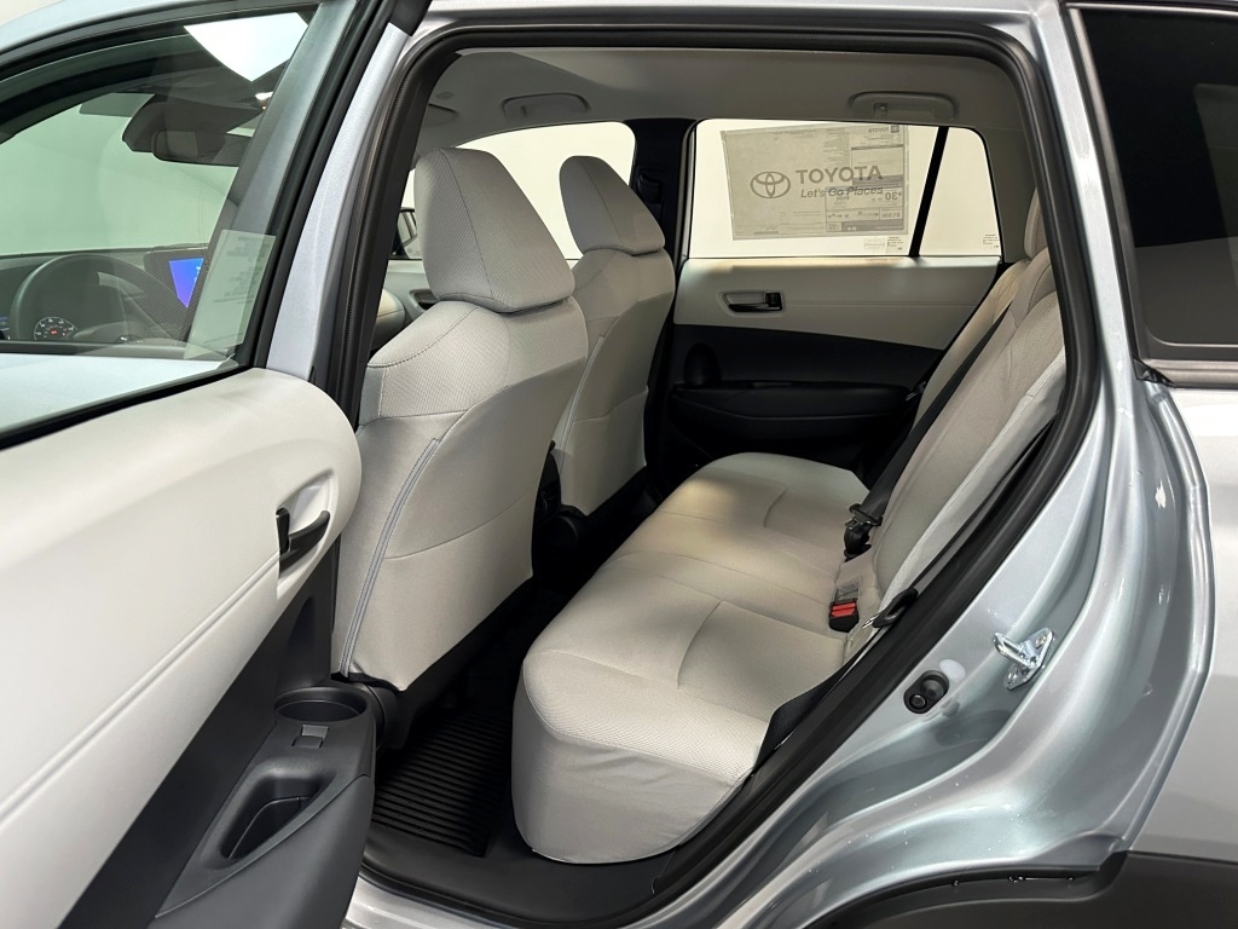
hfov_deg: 71.6
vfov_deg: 56.8
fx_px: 858
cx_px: 619
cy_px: 464
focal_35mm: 24
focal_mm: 6.86
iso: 500
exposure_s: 1/60
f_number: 1.78
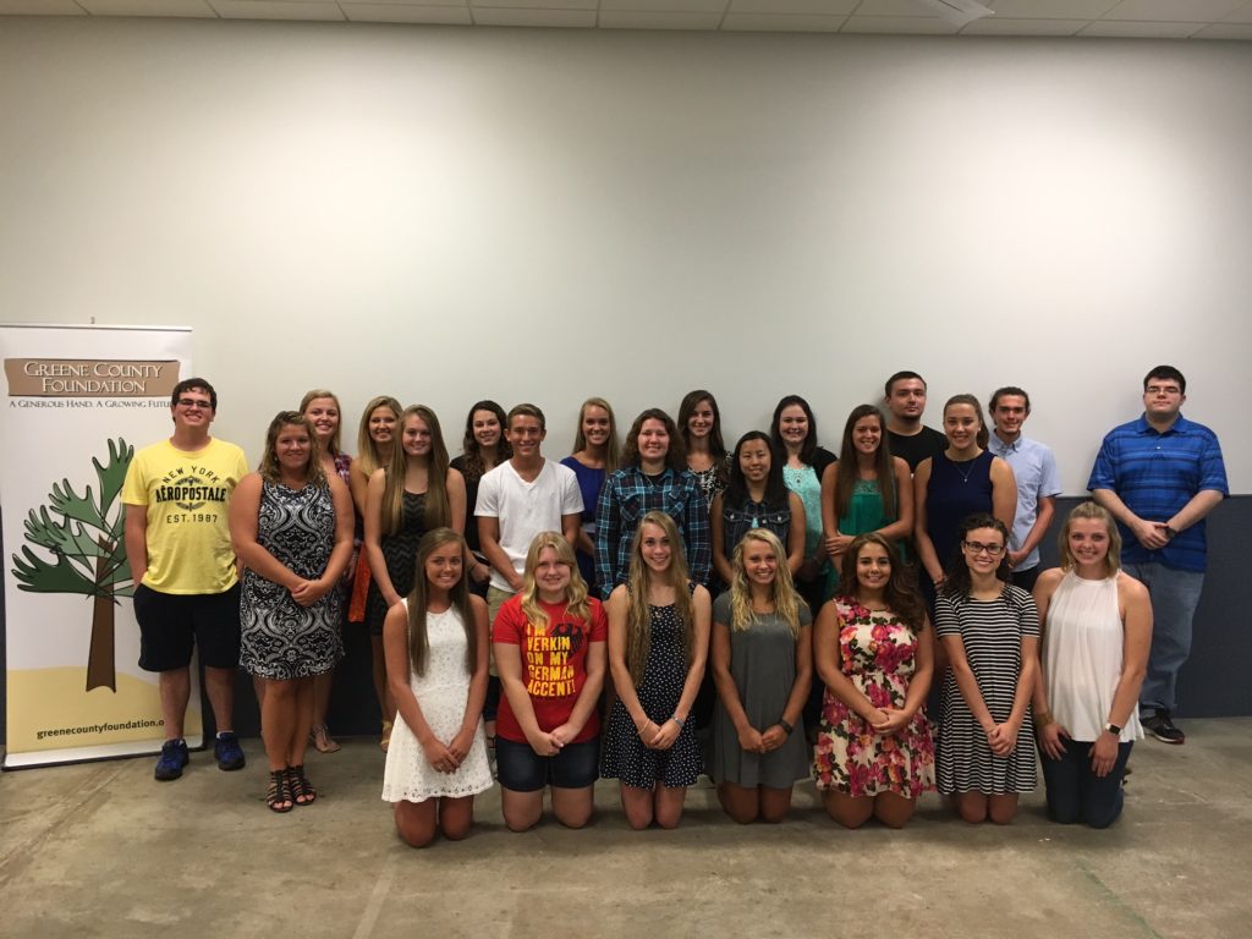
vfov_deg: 48.2
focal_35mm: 29
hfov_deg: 61.7
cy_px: 470
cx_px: 626
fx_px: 1049
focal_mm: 4.15
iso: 40
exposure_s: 1/30
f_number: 2.2
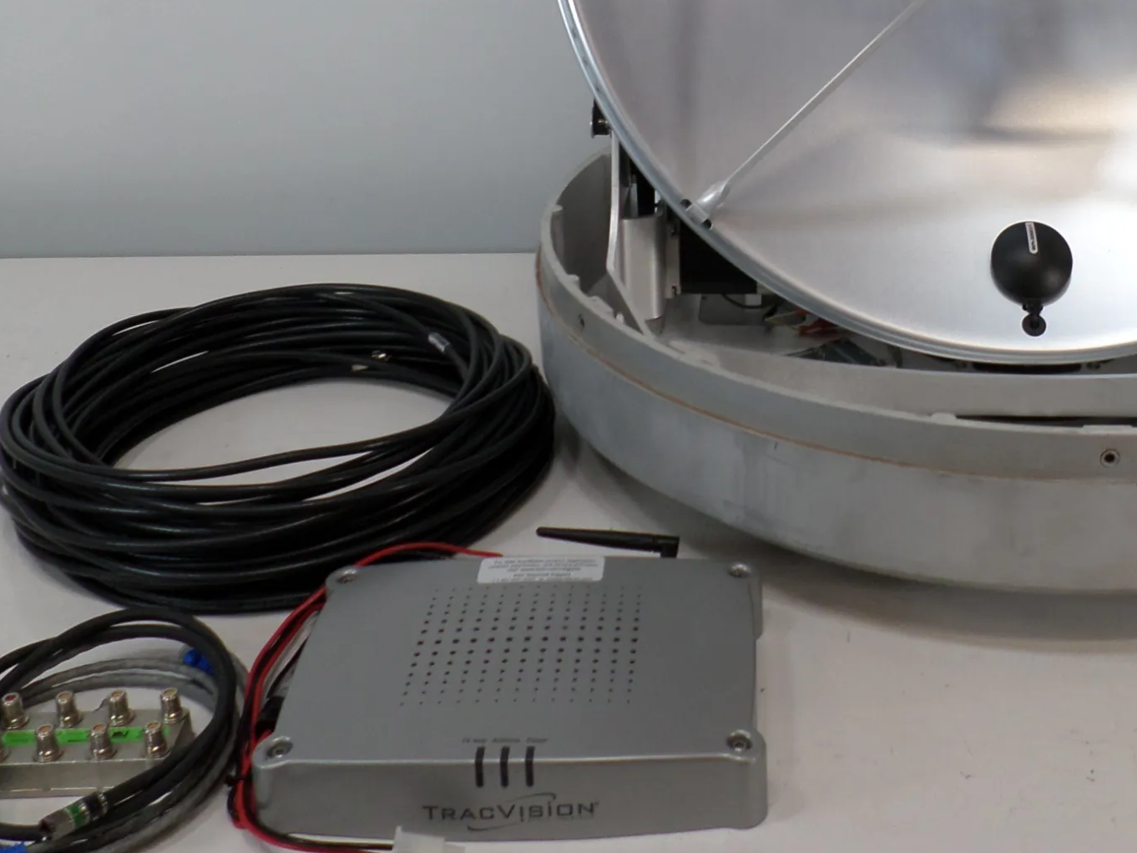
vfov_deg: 29.8
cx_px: 766
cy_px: 123
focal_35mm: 47
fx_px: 1543
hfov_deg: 39.9
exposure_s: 1/90
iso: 80
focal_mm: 4.5
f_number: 2.5
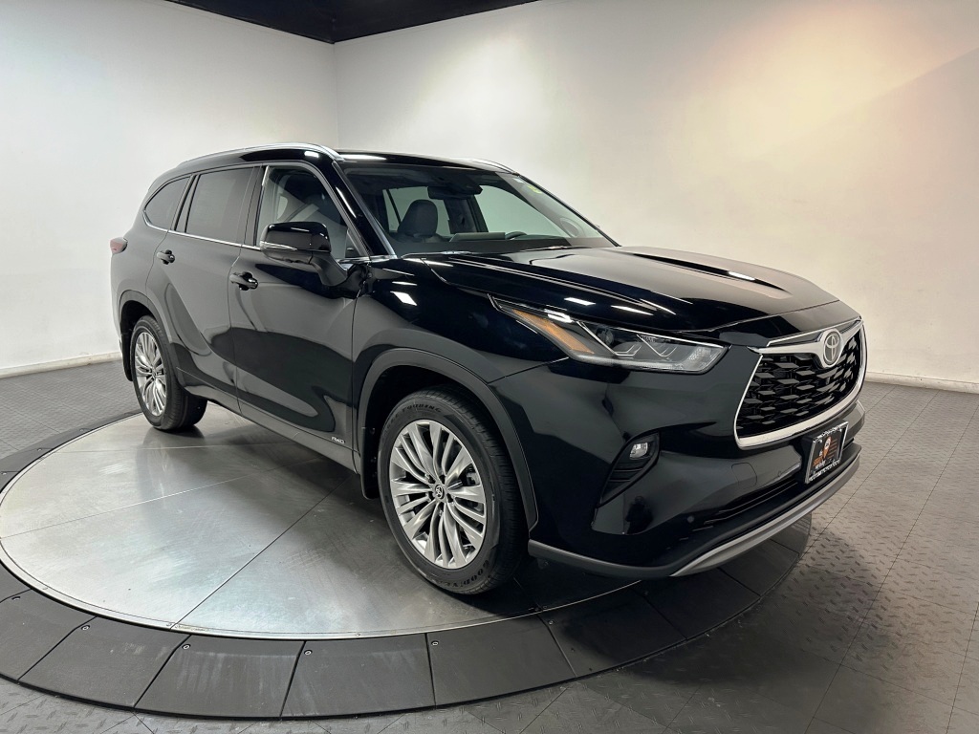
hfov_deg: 71.6
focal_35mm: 24
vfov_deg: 56.8
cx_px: 490
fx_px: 679
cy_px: 367
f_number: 1.78
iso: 320
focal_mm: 6.86
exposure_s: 1/60
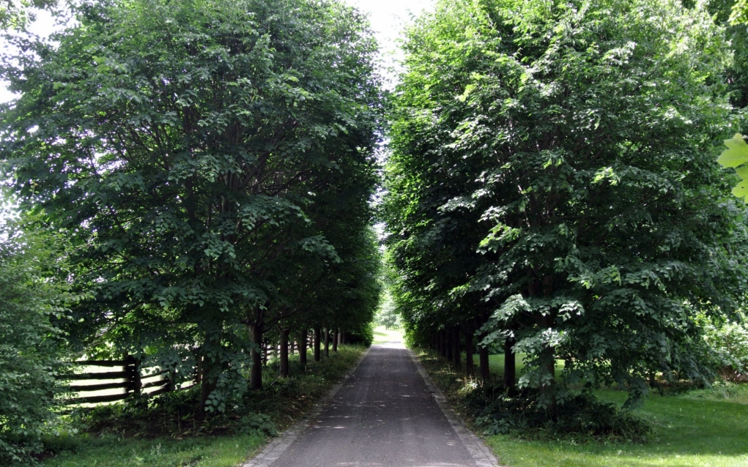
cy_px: 225
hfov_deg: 46.2
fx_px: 877
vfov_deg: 29.9
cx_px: 374
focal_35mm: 43
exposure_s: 1/100
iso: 200
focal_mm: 15.7
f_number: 4.2
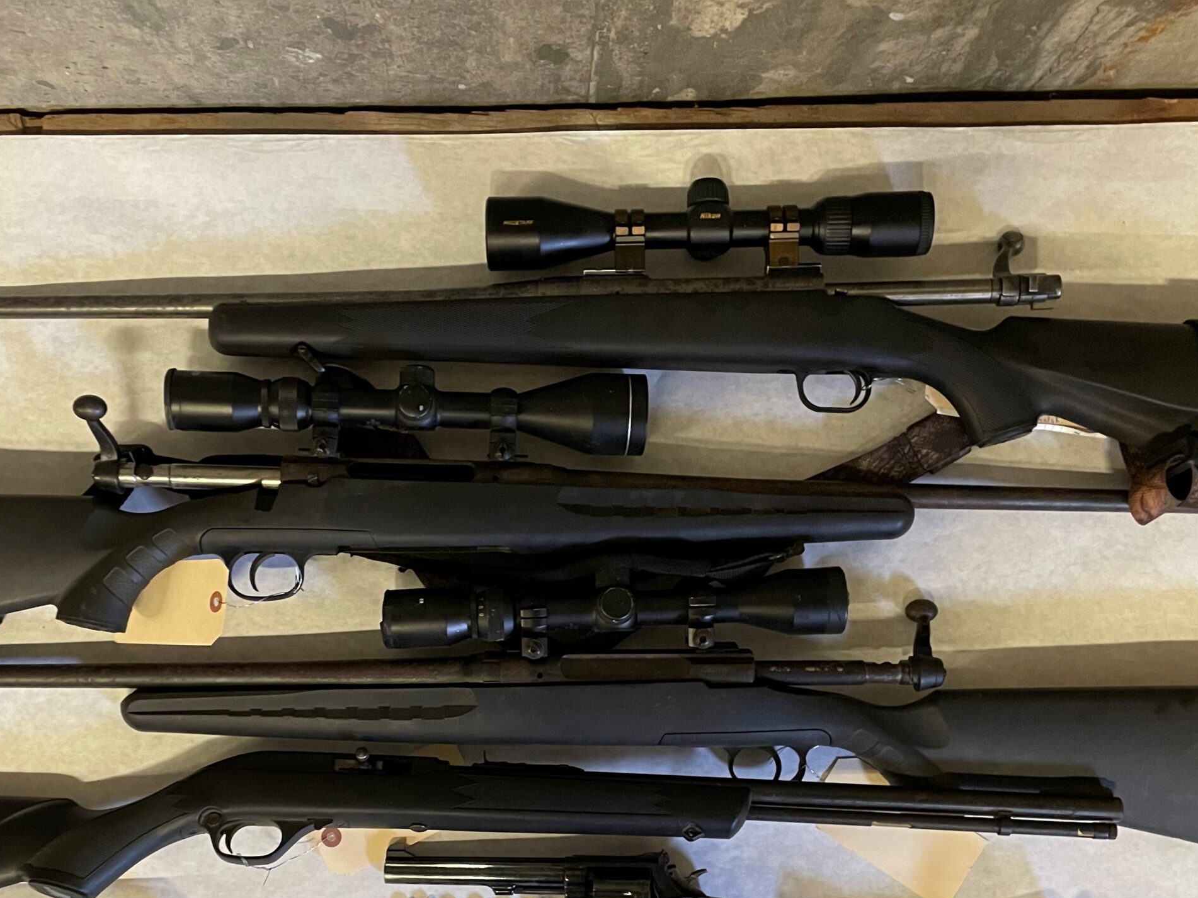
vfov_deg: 40.3
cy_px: 584
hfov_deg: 52.4
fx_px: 1211
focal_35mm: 35
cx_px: 510
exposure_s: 1/30
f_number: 1.6
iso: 640
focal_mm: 4.2
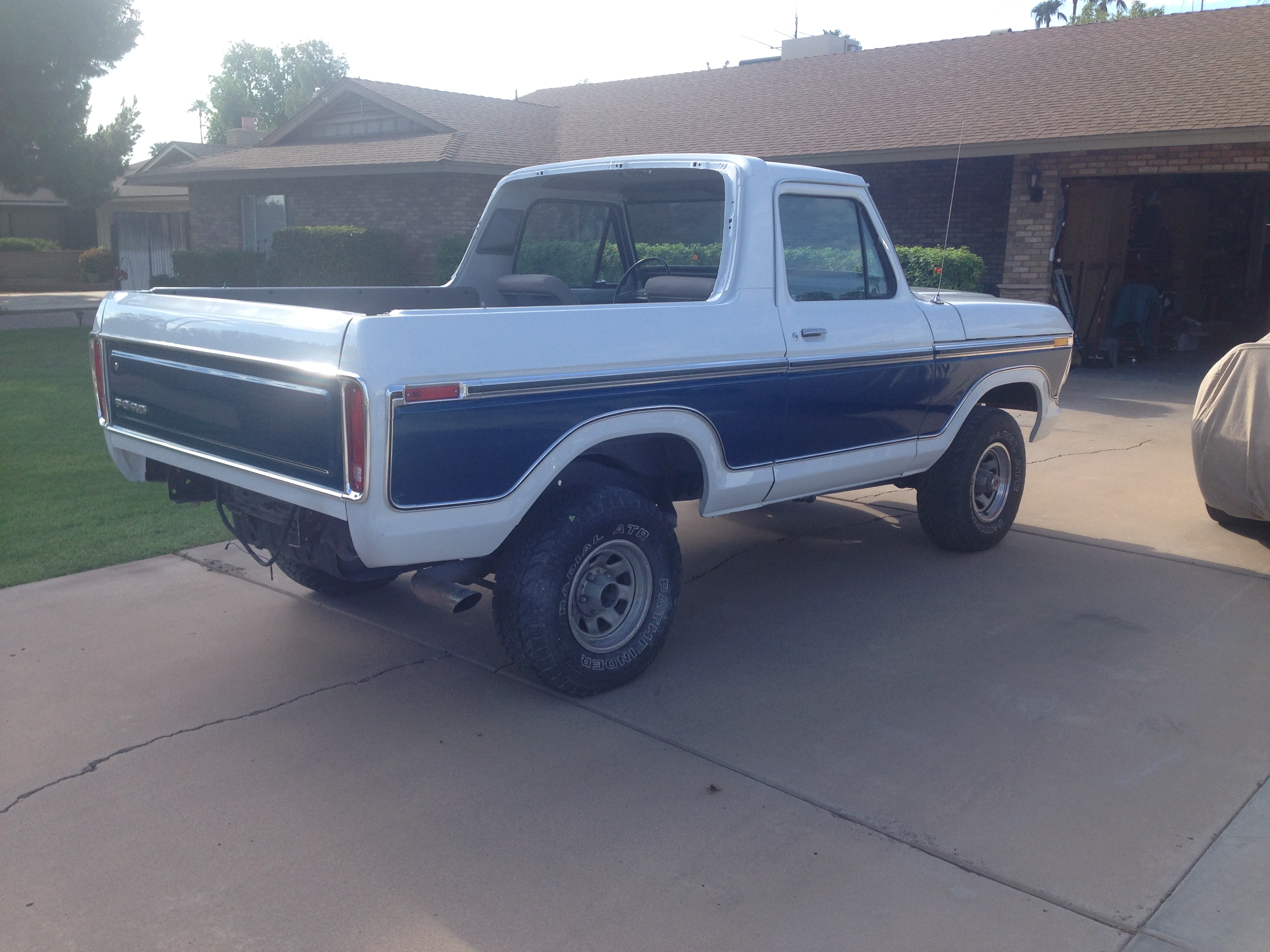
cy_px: 476
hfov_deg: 55.4
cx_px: 635
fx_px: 1211
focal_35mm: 33
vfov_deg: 42.9
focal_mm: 4.12
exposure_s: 1/630
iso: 50
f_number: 2.4
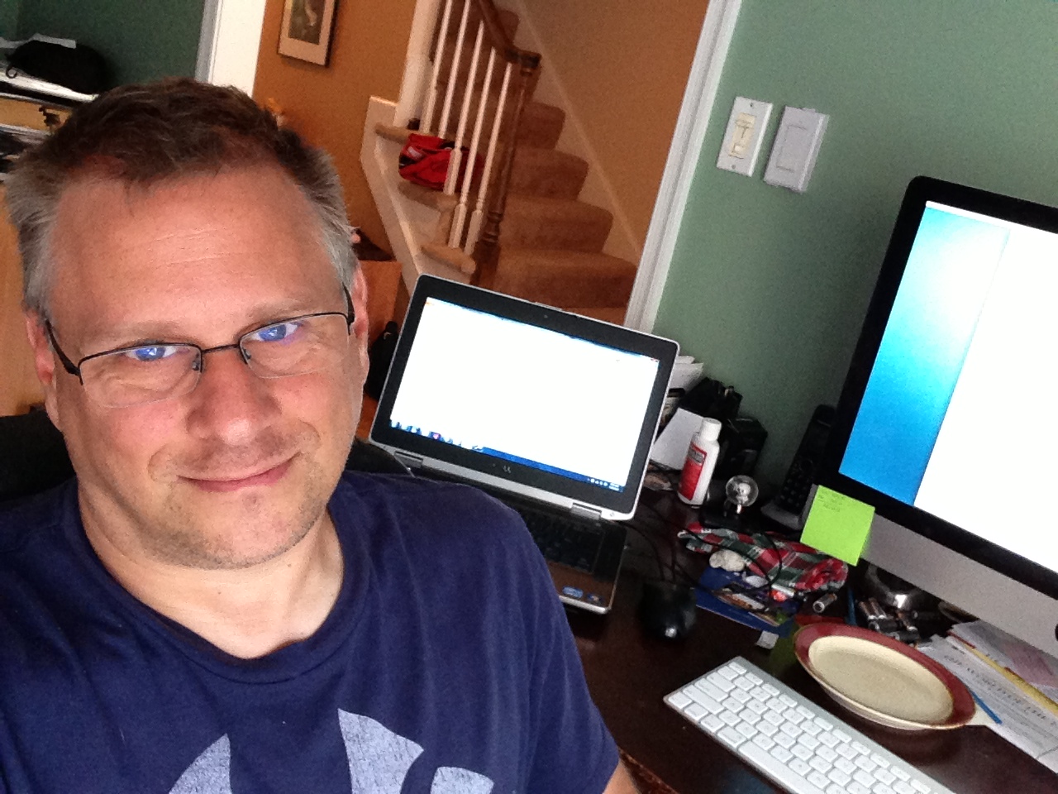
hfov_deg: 52.6
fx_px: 1070
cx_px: 529
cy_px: 397
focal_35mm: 35
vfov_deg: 40.7
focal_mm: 2.18
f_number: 2.4
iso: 200
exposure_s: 1/30
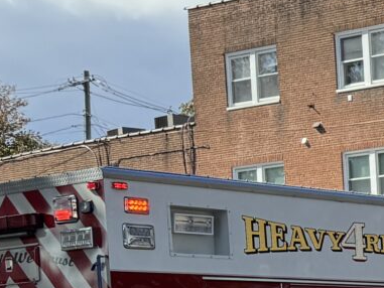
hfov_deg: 11.7
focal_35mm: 129
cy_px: 444
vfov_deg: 11.0
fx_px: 1431
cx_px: 994
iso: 80
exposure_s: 1/2105
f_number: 1.78
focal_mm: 6.76
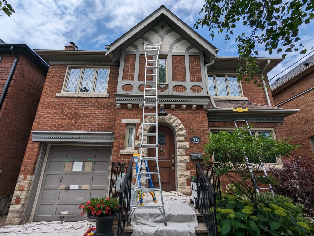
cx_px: 157
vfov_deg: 78.3
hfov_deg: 94.4
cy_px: 118
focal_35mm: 16
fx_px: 145
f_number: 2.2
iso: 51
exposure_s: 1/1859
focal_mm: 2.35
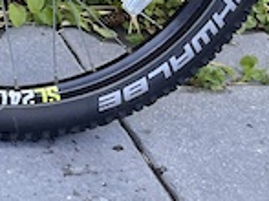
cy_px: -212
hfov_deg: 11.8
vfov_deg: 10.0
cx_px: -382
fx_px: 1056
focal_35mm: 136
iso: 125
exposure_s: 1/121
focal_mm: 5.1
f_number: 1.6
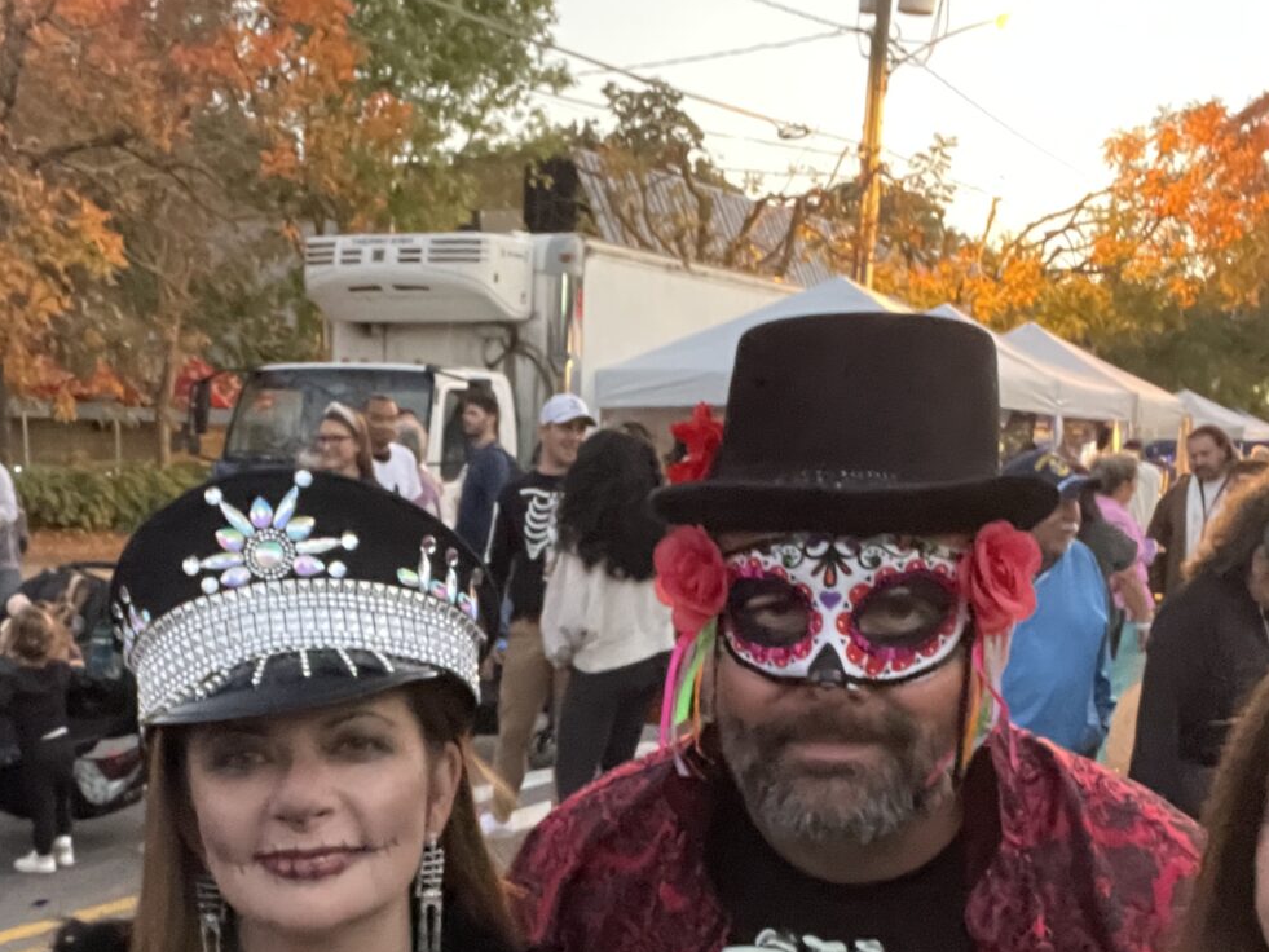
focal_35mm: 48
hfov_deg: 39.5
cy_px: 842
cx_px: 516
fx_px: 1760
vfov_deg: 29.1
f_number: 2.2
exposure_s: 1/15
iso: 1000
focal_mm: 2.71
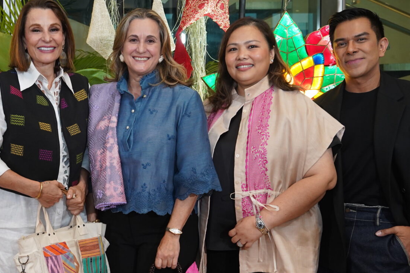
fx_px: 638
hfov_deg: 34.8
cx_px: 95
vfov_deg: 24.2
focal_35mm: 56
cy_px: 160
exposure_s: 1/125
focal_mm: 30
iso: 1600
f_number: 4
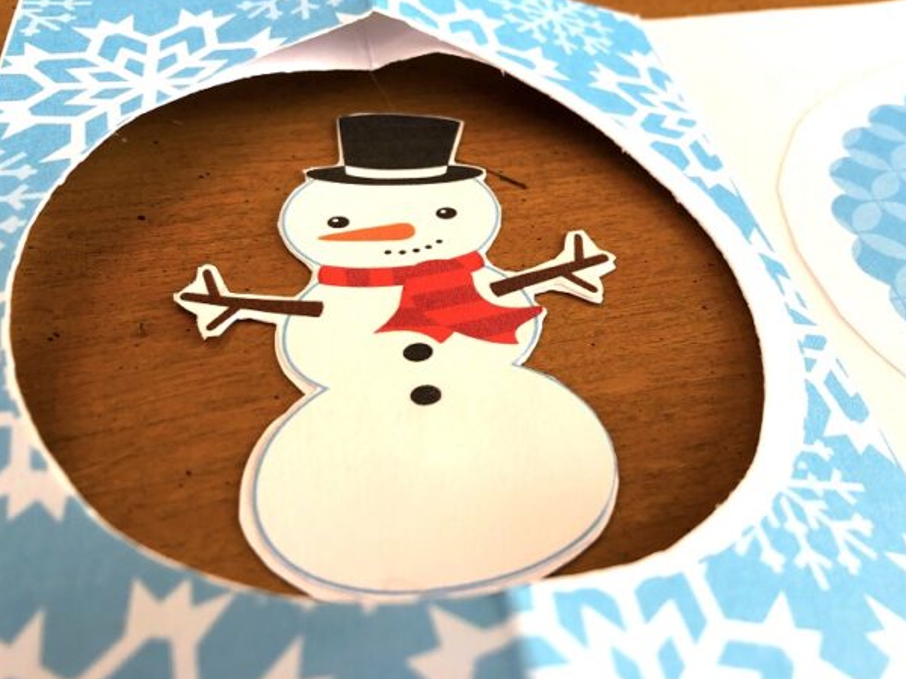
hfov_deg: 53.8
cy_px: 276
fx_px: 890
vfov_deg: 41.6
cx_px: 518
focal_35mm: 34
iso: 32
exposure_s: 1/120
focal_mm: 4
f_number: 1.8
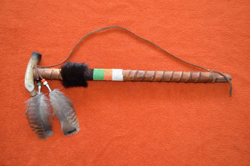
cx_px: 125
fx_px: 270
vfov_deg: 34.1
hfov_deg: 49.6
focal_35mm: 39
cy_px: 83
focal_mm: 26
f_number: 4.2
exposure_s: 1/60
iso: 1400
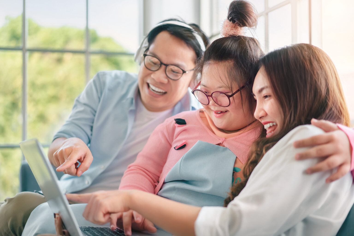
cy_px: 118
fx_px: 541
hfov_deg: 36.2
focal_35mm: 55
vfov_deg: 24.6
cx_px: 177
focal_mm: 55
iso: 160
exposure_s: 1/640
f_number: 1.8
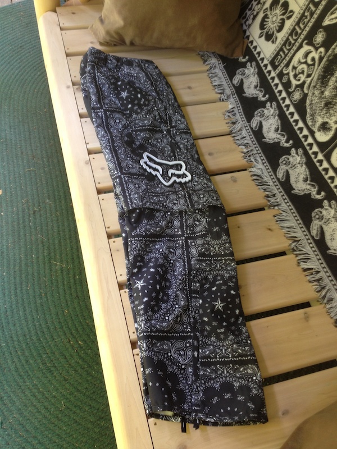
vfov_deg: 52.6
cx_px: 168
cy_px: 224
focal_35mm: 35
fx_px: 454
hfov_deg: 40.7
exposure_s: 1/20
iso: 64
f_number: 2.4
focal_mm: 4.28
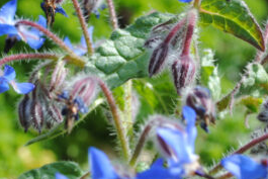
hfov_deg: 14.1
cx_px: 112
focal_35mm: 145
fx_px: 1080
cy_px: 110
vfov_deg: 9.5
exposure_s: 1/160
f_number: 6.3
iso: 100
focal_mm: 40
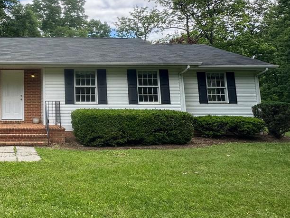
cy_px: 60
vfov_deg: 41.9
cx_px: 15
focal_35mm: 33
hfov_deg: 47.9
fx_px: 276
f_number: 2.2
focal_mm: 2.22
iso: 40
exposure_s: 1/796
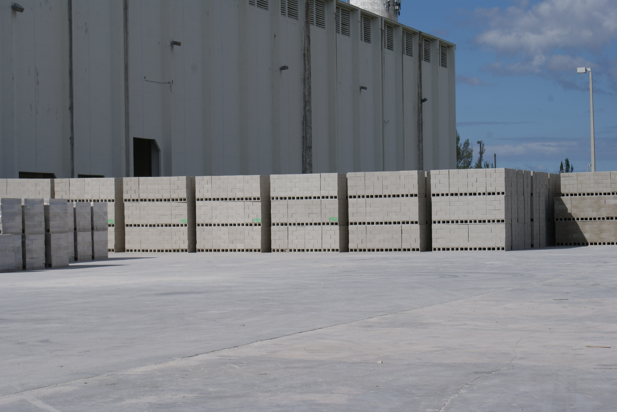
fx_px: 1415
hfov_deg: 24.6
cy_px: 206
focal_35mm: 82
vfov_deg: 16.6
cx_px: 308
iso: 100
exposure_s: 1/250
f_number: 13
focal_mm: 55
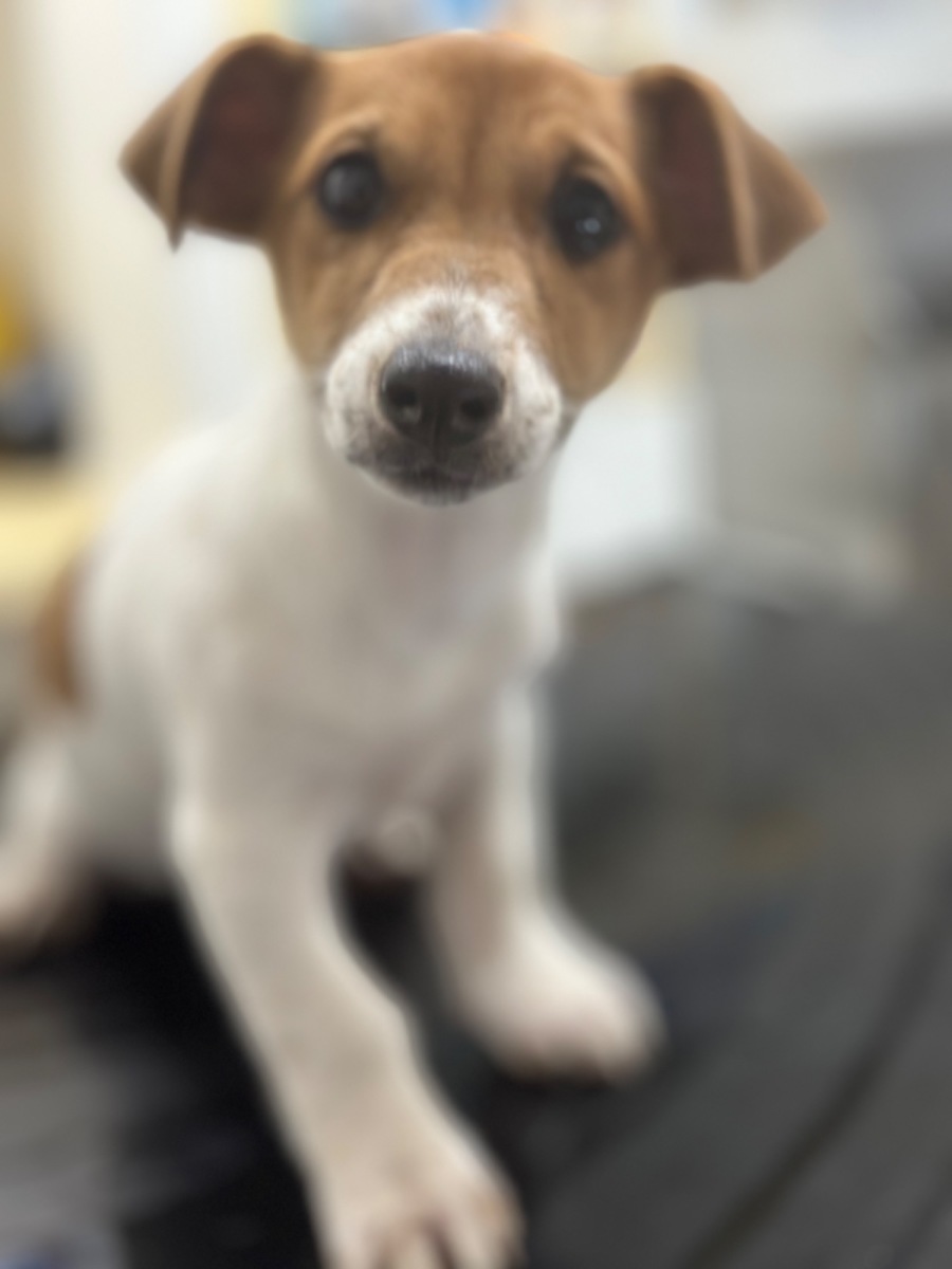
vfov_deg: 39.7
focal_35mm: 48
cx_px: 476
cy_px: 634
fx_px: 1760
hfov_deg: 30.3
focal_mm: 6.86
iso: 250
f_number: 1.78
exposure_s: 1/60
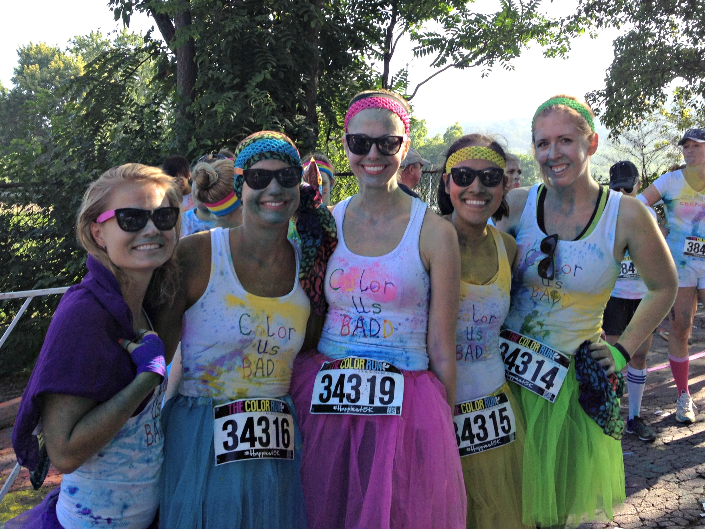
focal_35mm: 35
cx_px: 352
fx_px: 713
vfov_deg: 40.7
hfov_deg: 52.6
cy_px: 264
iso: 50
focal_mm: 4.28
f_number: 2.4
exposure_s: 1/370
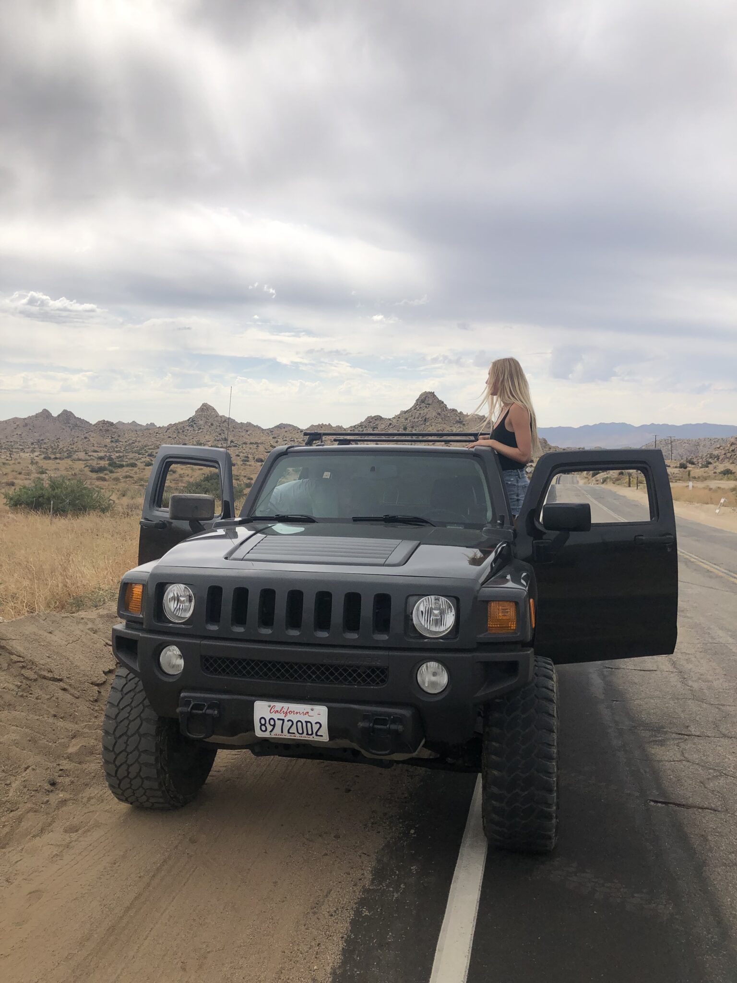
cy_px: 492
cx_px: 368
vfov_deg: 63.4
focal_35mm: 28
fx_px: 795
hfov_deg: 49.7
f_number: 1.8
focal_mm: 4
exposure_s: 1/3436
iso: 20
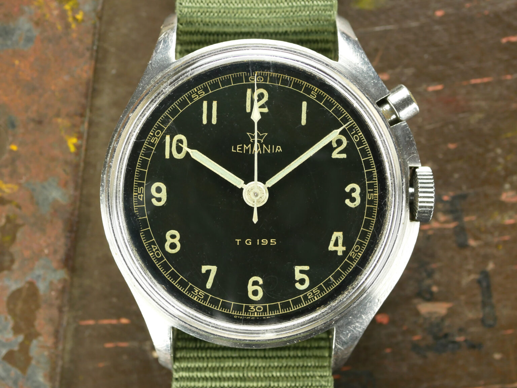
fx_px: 896
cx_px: 258
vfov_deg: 24.4
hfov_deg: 32.2
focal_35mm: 60
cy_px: 194
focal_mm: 30
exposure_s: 1/60
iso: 800
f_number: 4.5
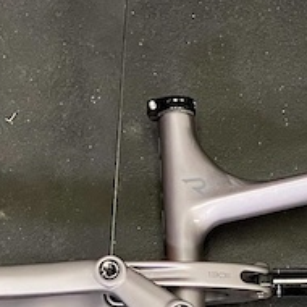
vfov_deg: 8.8
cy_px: 433
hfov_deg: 9.0
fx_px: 1947
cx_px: 317
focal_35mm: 194
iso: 800
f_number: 2
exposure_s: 1/60
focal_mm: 6
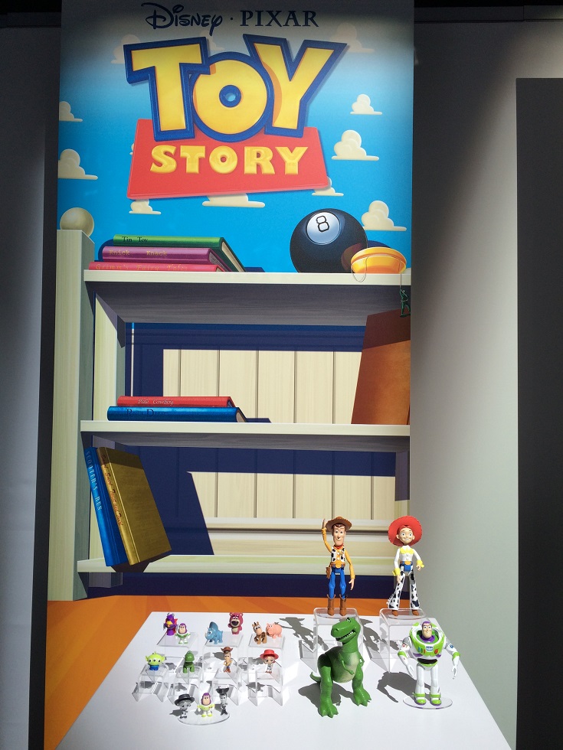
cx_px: 282
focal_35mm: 29
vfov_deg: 61.7
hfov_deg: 48.2
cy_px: 375
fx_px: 629
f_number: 2.2
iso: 32
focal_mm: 4.15
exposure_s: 1/60
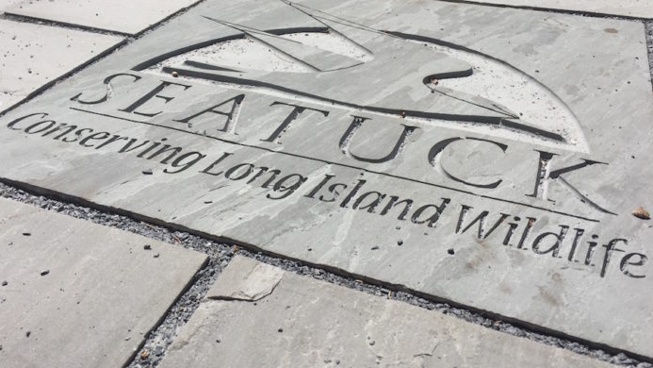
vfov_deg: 33.5
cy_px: 129
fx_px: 606
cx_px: 316
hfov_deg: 56.6
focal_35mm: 35
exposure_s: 1/4405
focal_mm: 4.15
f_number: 2.2
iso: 32
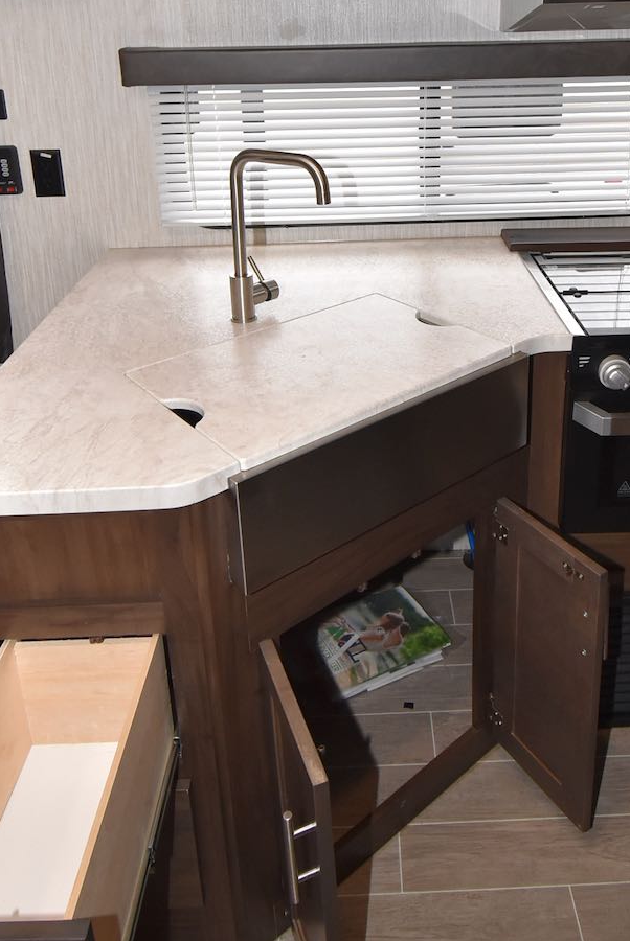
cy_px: 252
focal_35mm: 30
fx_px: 786
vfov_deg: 59.1
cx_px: 376
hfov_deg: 43.5
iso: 800
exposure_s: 1/100
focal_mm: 10
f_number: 5
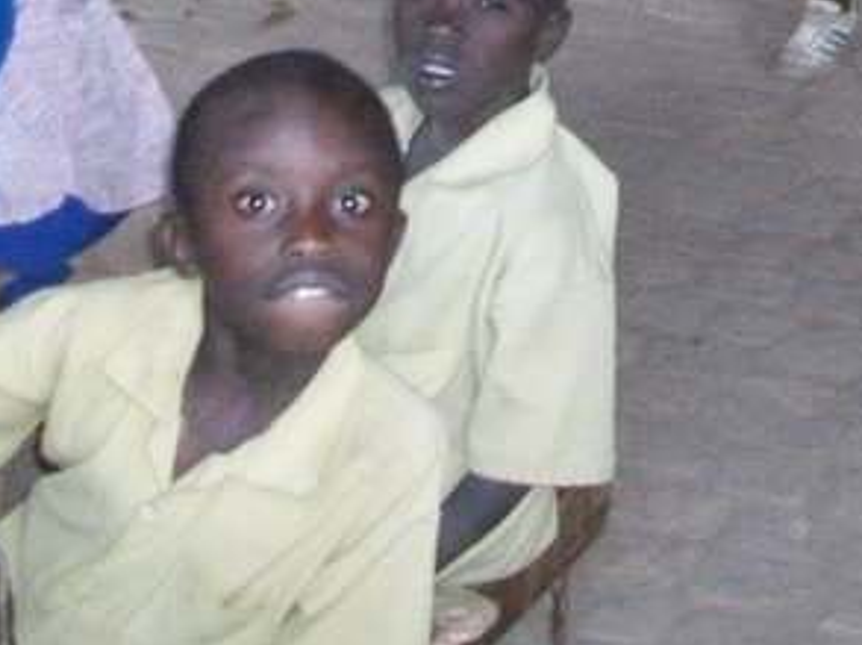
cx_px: 741
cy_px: -427
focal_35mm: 119
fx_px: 2960
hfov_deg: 16.4
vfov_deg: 11.7
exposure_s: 1/60
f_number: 2.8
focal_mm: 5.7
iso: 320
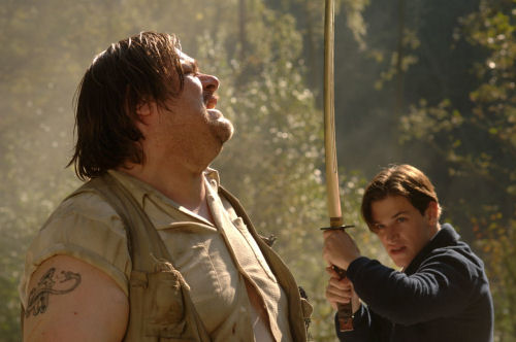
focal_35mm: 128
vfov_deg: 10.7
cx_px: 258
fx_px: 1825
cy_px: 171
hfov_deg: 16.1
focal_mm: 85
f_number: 7.1
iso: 250
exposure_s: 1/500
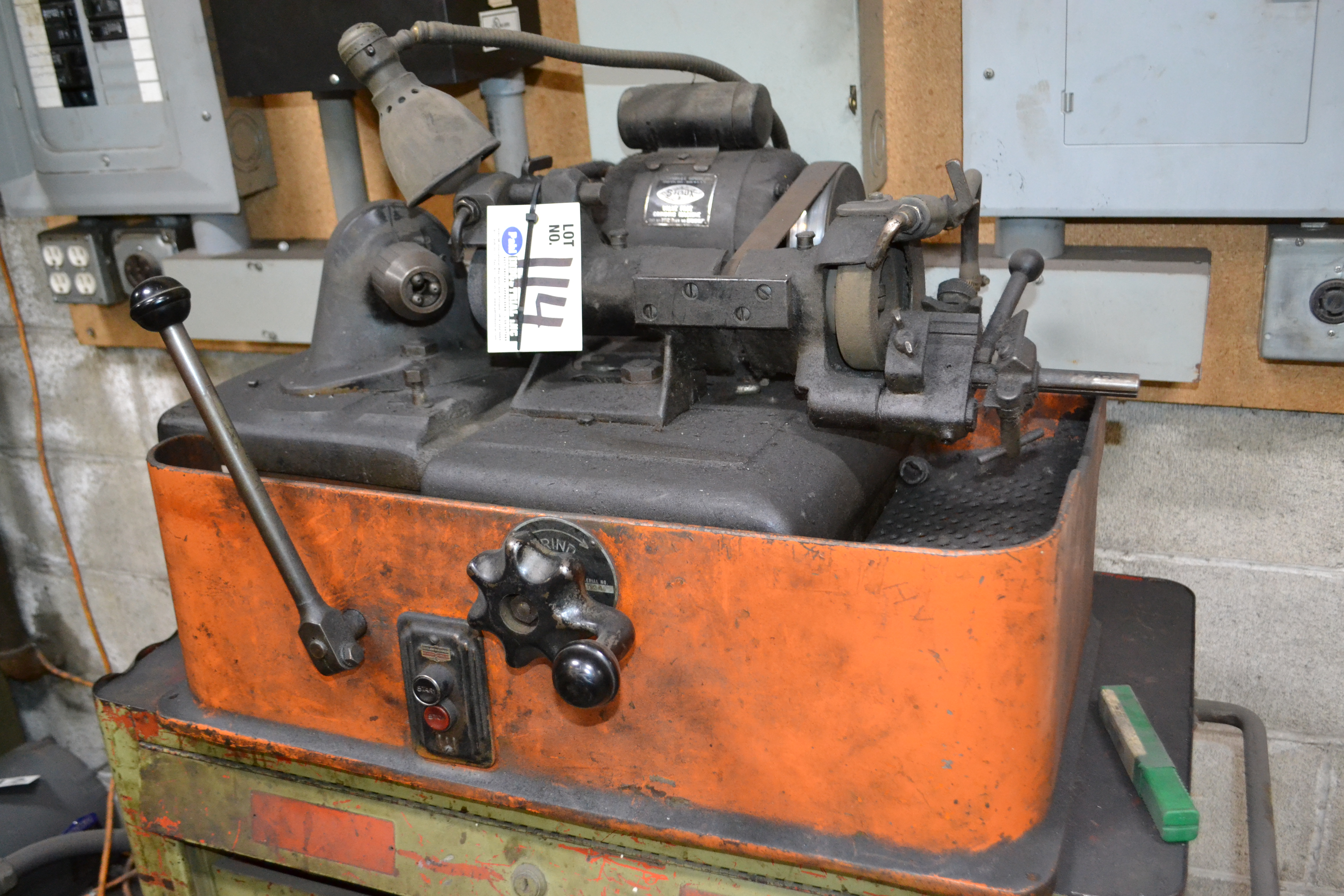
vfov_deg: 40.0
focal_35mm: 33
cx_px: 672
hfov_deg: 57.2
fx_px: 1232
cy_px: 448
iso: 2500
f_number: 3.8
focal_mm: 22
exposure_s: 1/60
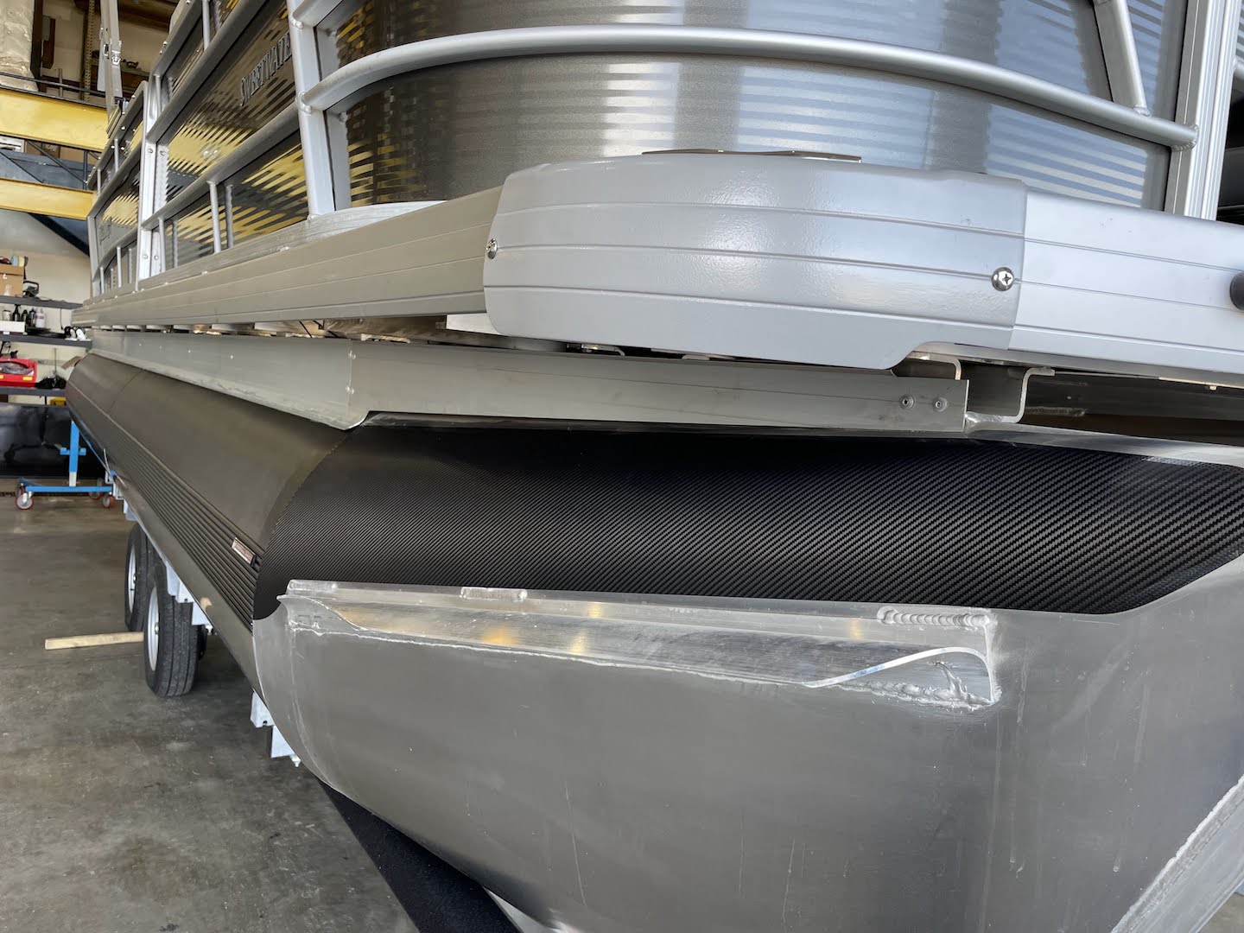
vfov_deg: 53.1
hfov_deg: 67.3
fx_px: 934
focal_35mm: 26
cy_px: 466
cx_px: 622
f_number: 1.6
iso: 50
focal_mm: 4.2
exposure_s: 1/121
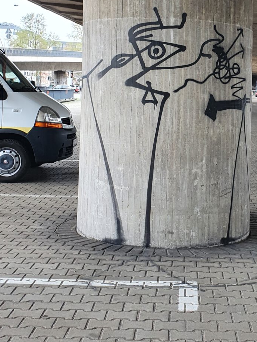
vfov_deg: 32.2
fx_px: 574
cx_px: 211
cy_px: 60
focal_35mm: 58
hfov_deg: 24.8
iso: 80
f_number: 2.4
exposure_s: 1/100
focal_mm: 4.32
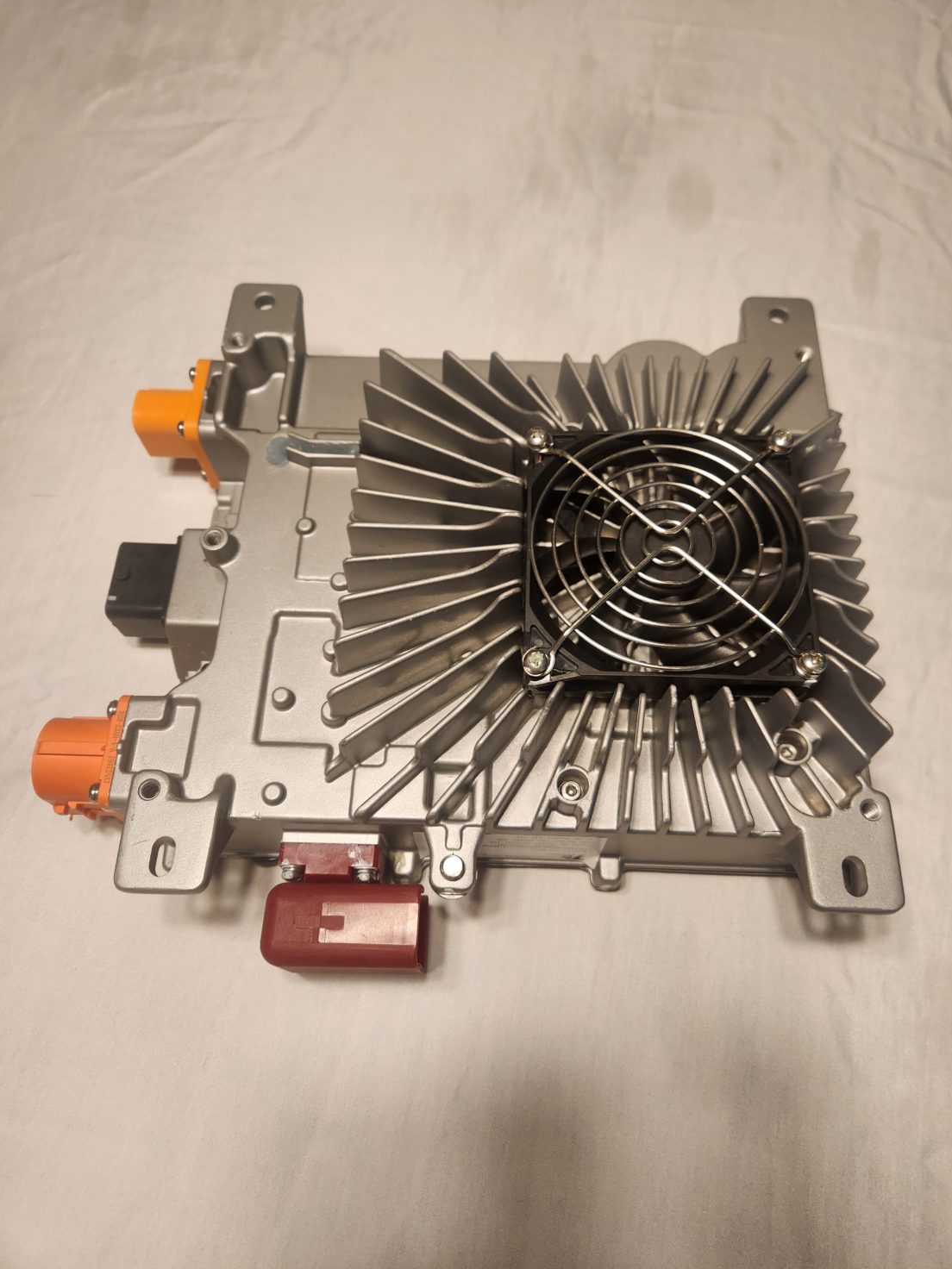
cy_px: 614
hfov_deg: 56.8
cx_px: 496
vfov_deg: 71.6
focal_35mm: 24
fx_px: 880
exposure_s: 1/120
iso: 160
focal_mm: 5.4
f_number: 1.8
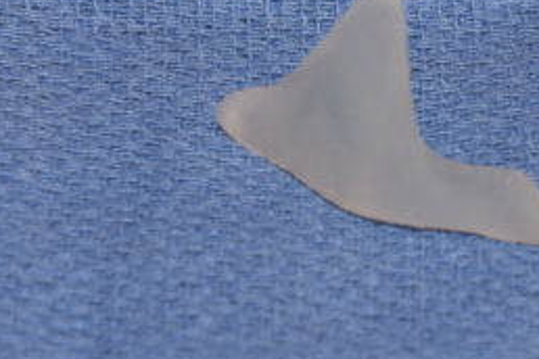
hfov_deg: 4.9
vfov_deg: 3.3
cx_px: 593
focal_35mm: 416
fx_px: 6228
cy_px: -133
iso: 100
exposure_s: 1/60
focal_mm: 70
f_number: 5.3
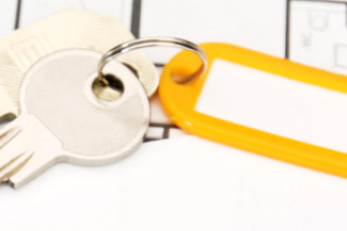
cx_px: 48
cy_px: 223
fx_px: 3030
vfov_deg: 4.4
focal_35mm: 314
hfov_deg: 6.5
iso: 100
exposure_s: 1/30
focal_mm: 85
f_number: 9
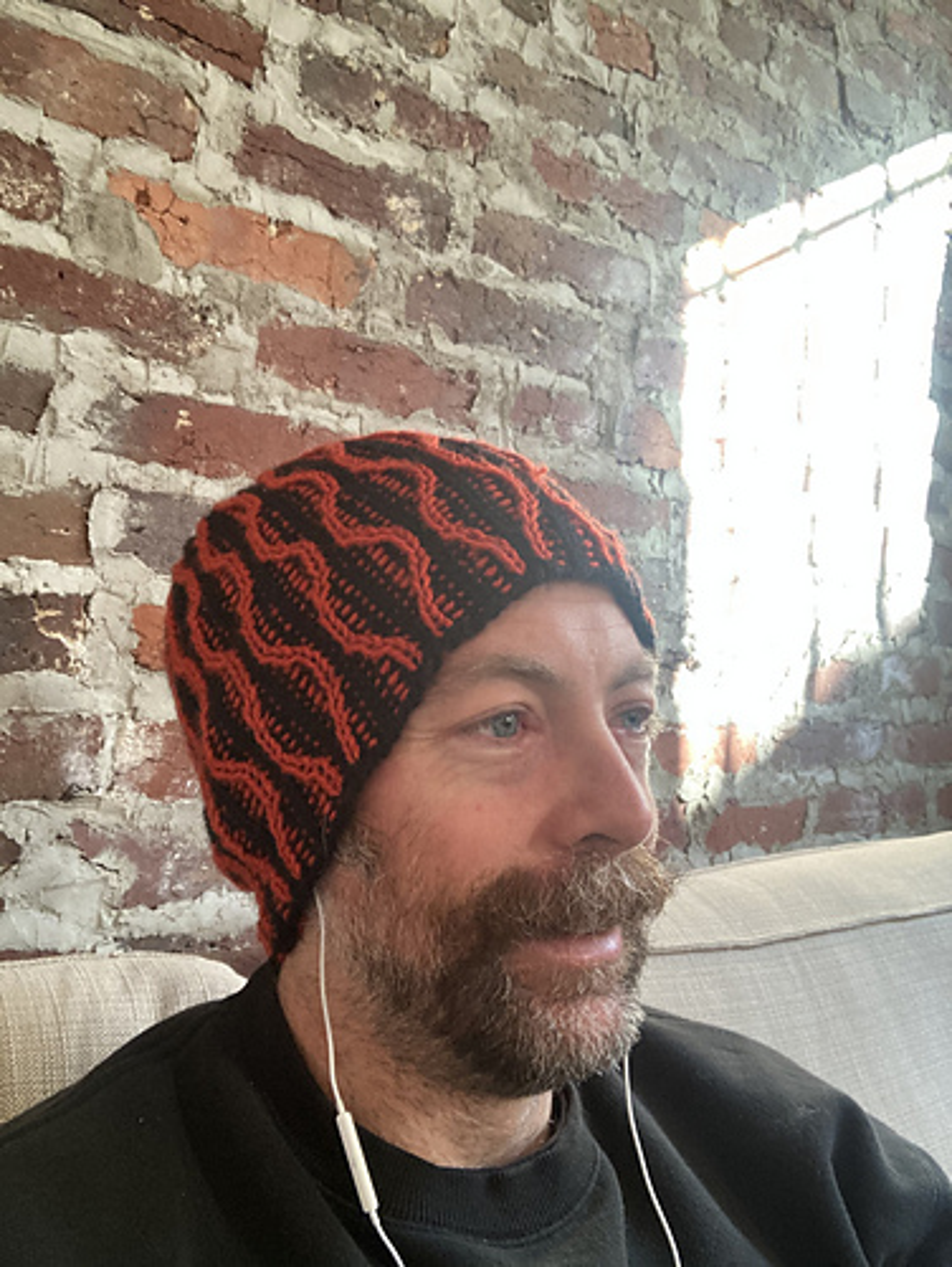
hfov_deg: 44.2
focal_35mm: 32
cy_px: 634
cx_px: 476
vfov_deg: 56.8
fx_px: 1171
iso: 200
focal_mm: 2.87
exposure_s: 1/60
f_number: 2.2
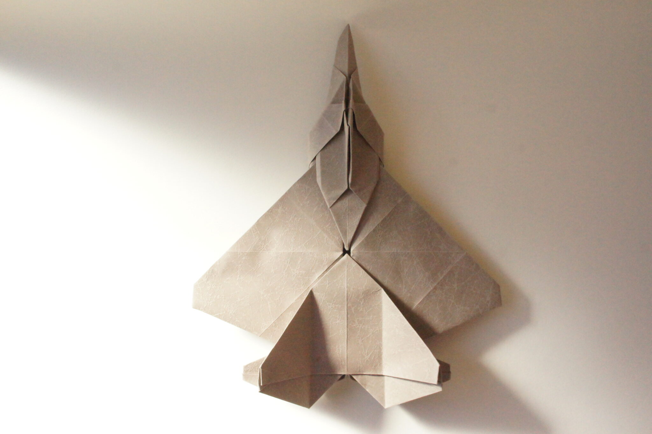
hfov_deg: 57.3
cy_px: 217
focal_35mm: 33
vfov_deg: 39.9
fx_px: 597
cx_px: 326
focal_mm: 22
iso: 6400
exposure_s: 1/1600
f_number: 10
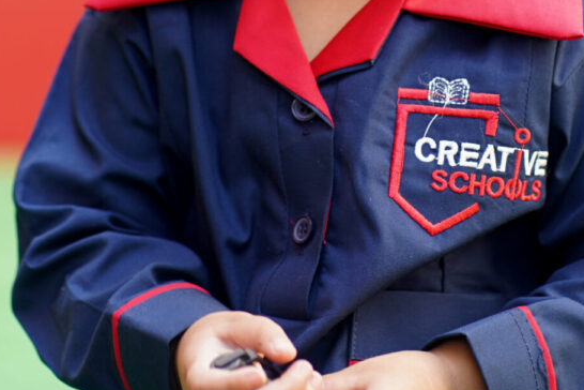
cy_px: -79
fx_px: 3877
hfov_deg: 8.6
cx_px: 347
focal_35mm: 239
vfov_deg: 5.7
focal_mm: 85
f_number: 2.5
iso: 125
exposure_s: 1/100
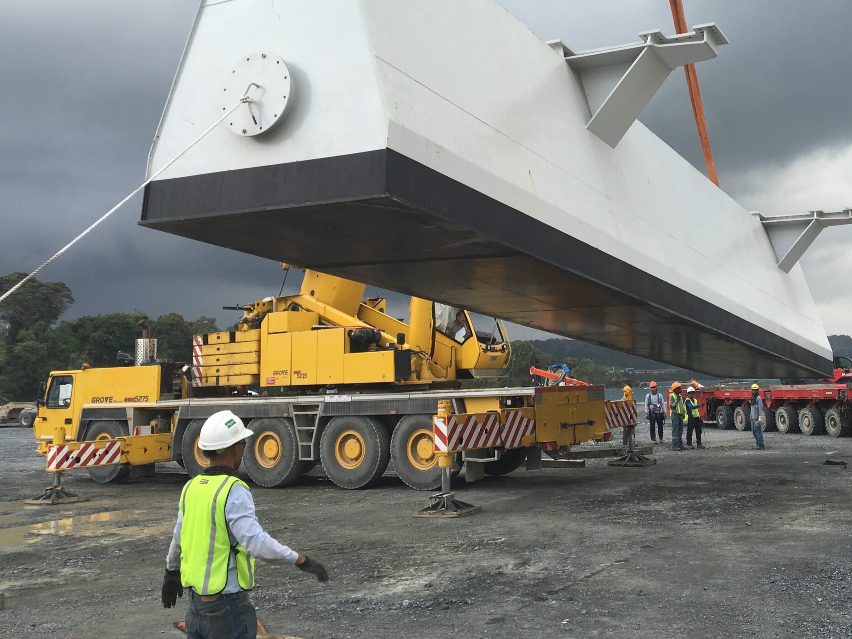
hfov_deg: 46.5
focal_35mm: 40
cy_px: 219
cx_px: 517
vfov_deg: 35.6
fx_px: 985
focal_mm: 4.15
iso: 25
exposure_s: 1/363
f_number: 2.2
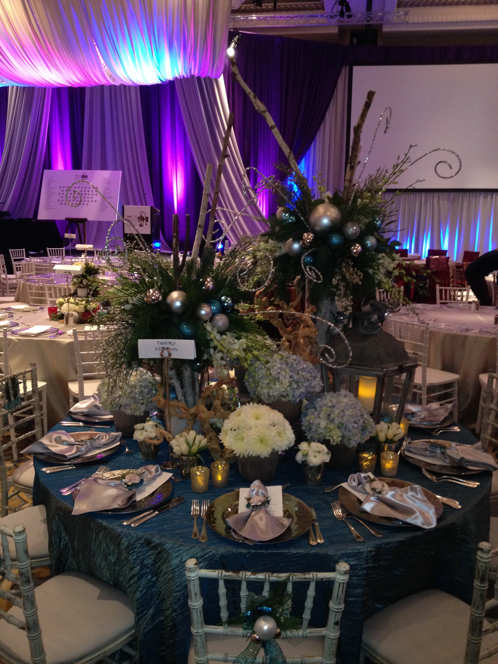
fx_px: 671
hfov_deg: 40.7
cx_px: 249
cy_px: 332
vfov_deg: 52.6
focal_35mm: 35
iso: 250
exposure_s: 1/16
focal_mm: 4.28
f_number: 2.4
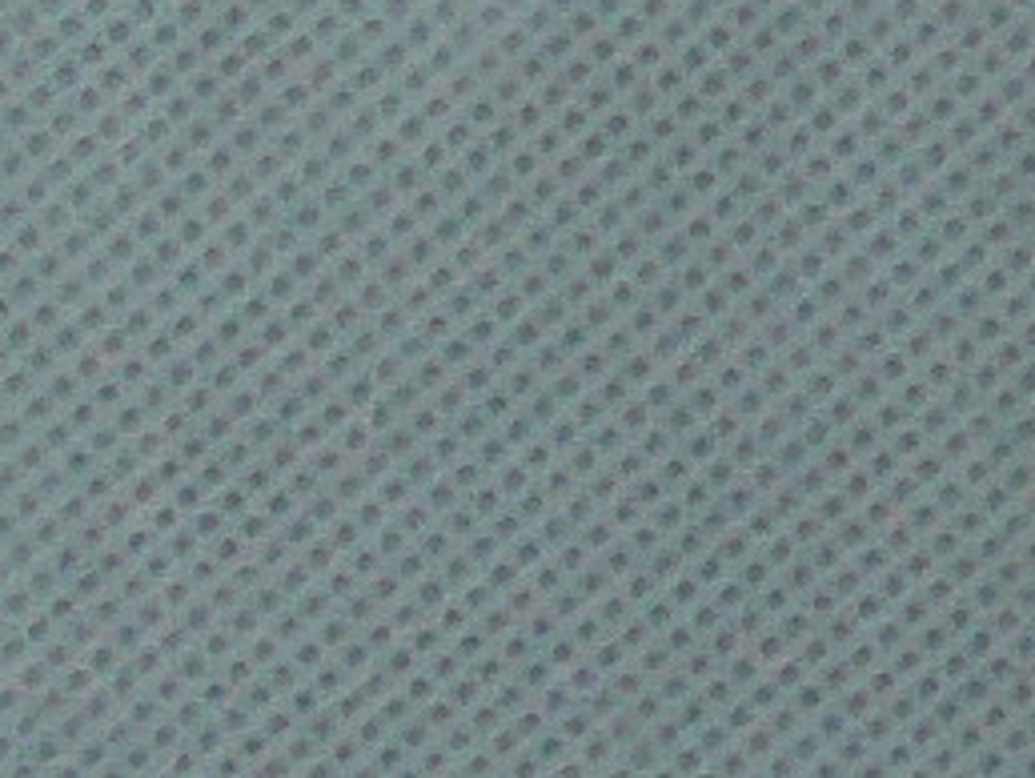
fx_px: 8350
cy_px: 263
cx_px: -2473
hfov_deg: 6.3
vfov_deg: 5.3
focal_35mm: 279
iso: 2000
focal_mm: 18
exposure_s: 1/60
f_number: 2.8
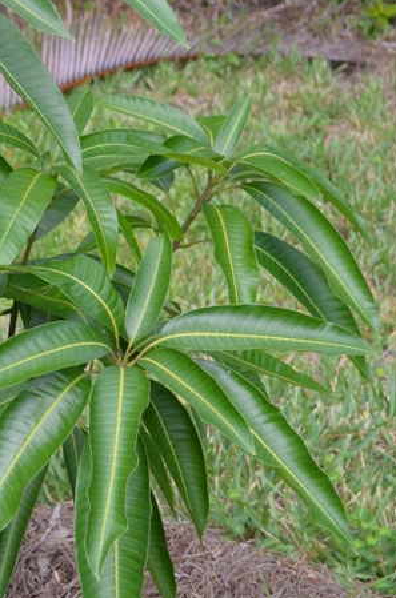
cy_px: 242
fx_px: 1930
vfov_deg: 17.6
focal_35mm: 116
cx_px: -90
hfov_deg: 11.5
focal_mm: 29
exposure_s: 1/400
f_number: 4.5
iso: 400
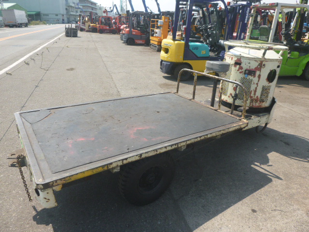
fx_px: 223
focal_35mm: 25
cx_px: 154
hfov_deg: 69.4
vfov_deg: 54.9
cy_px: 116
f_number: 3.9
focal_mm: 4.5
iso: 100
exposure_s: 1/320
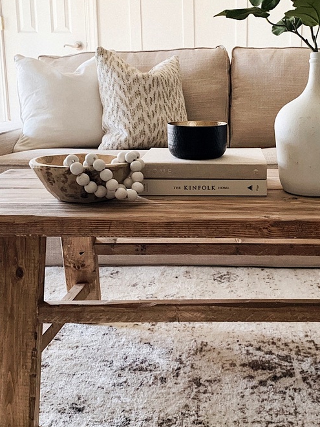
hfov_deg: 33.9
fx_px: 518
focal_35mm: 42
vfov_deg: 44.8
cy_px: 194
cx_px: 223
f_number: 1.8
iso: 250
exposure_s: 1/60
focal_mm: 4.25
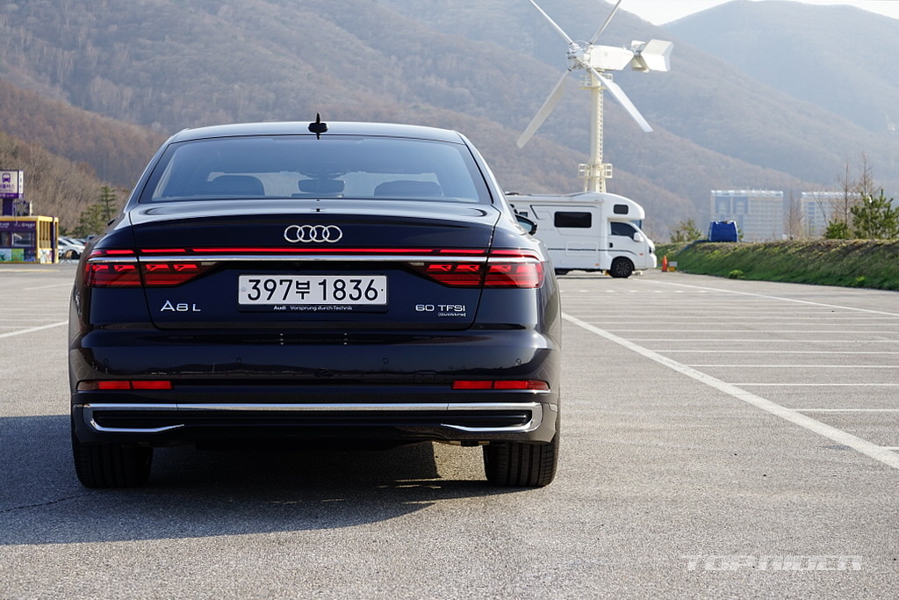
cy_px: 300
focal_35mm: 70
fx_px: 1748
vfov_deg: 19.5
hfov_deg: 28.8
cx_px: 450
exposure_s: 1/125
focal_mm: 70
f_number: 8
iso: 100
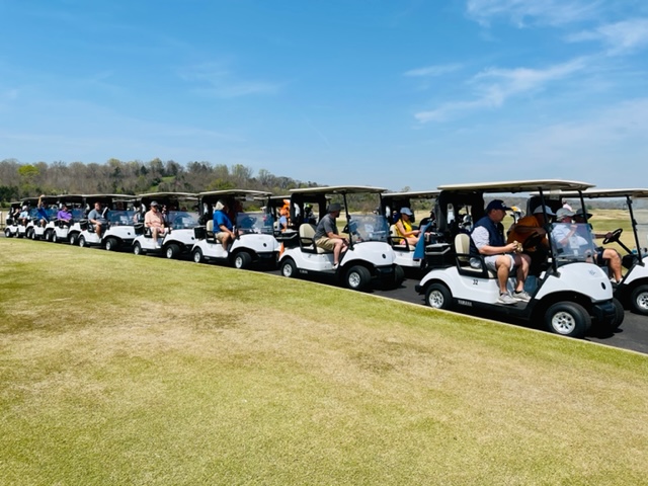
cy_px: 243
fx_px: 487
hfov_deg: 67.3
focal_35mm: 26
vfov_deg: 53.1
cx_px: 324
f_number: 1.6
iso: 32
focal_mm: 5.1
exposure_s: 1/4717
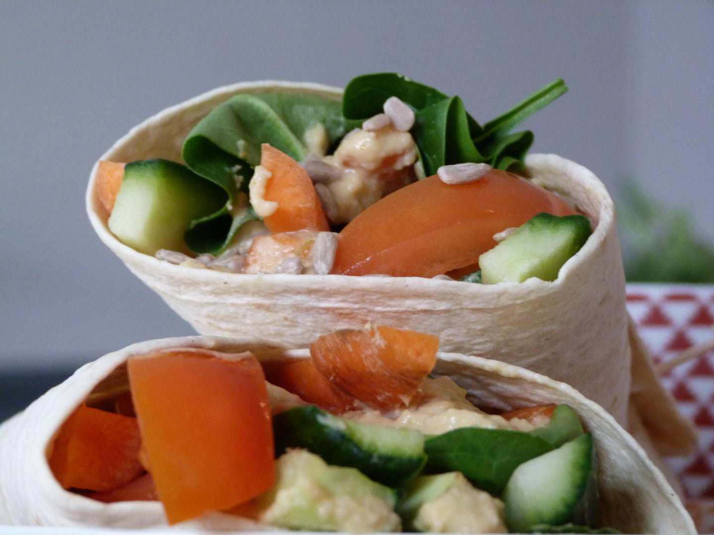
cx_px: 357
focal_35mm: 103
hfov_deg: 19.1
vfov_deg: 14.4
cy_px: 268
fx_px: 2125
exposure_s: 1/60
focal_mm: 18.6
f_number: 3.5
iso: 320
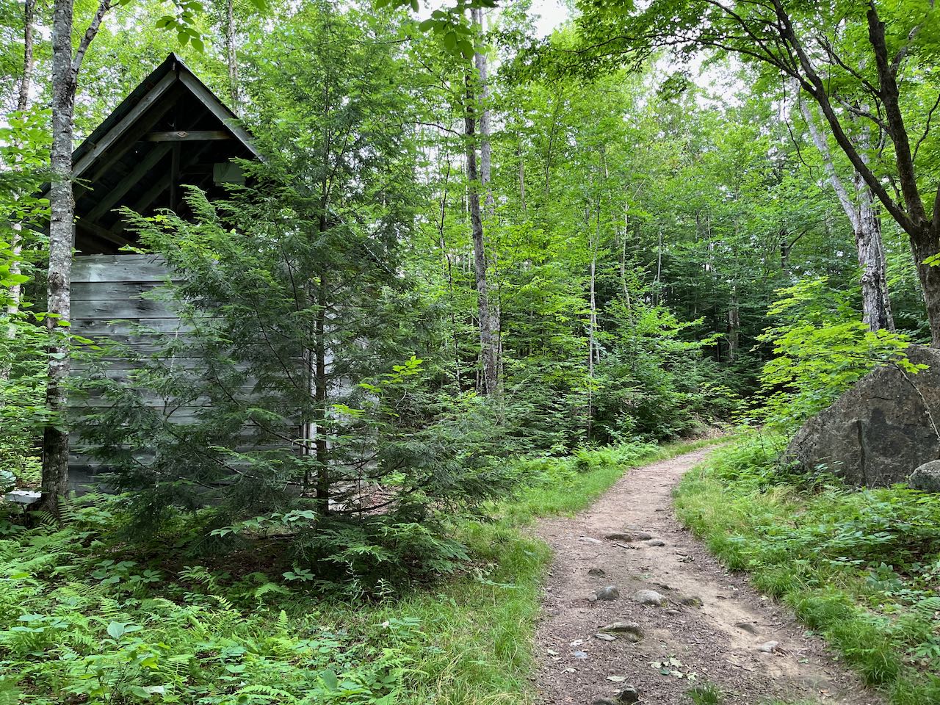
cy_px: 352
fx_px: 706
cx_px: 470
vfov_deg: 53.1
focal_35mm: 26
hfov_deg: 67.3
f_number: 1.6
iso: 125
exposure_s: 1/121
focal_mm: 5.1
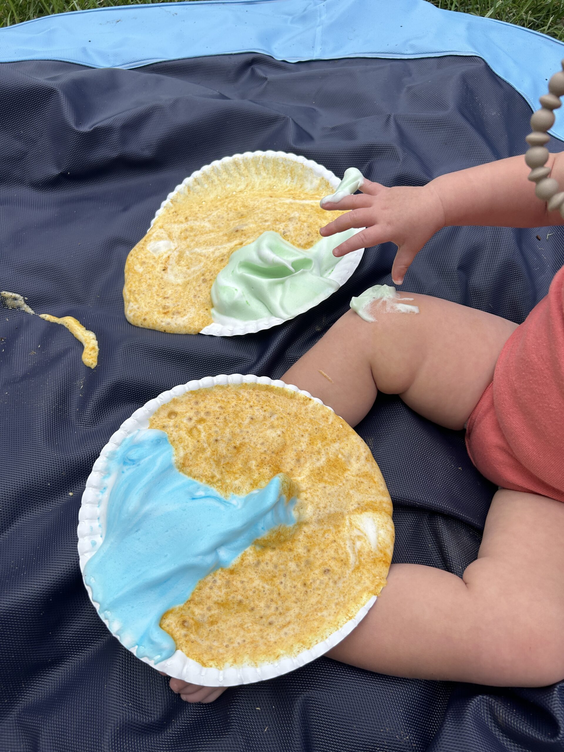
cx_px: 282
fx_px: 565
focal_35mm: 26
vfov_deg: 67.3
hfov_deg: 53.1
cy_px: 376
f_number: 1.5
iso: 50
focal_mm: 5.7
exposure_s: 1/2123
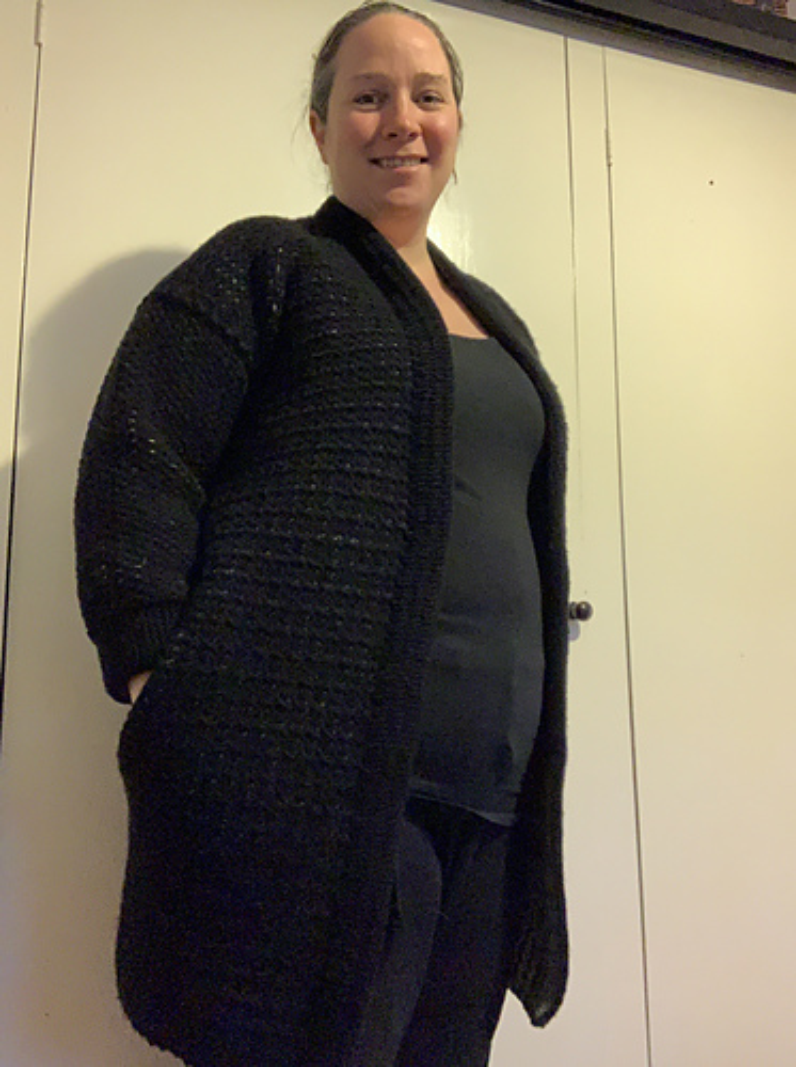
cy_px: 534
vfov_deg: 56.9
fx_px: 984
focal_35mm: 32
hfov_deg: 44.0
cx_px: 398
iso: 640
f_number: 2.2
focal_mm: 2.87
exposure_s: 1/21
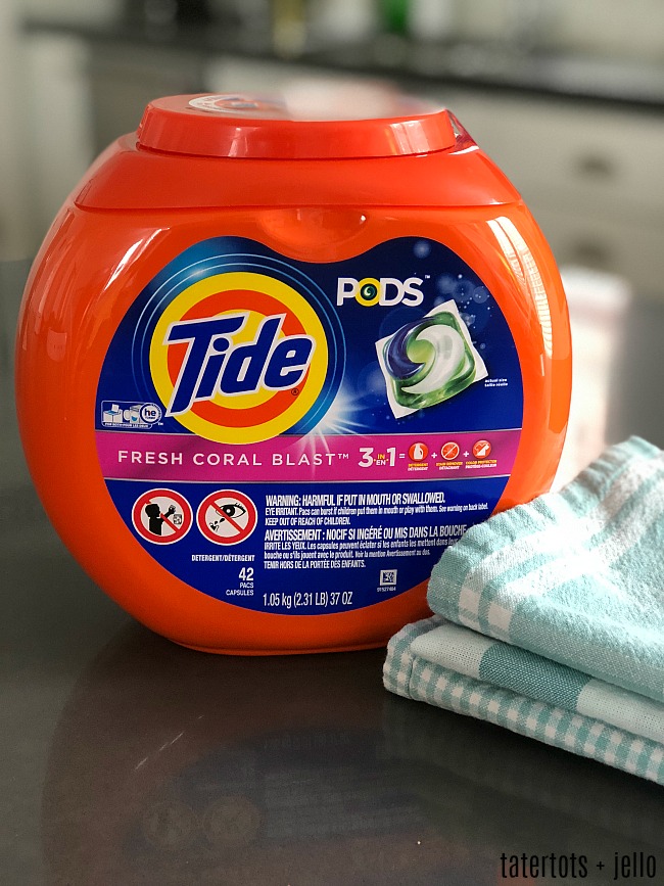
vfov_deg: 33.8
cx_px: 332
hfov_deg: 25.7
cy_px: 443
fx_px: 1458
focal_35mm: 57
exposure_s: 1/60
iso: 320
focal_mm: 6.6
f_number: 2.8
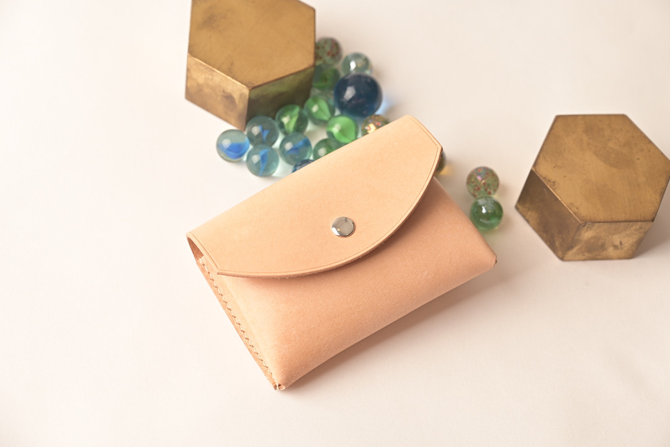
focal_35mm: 70
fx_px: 1303
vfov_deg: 19.5
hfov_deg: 28.8
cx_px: 335
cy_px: 224
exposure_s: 1/160
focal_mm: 70
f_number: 5.6
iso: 100
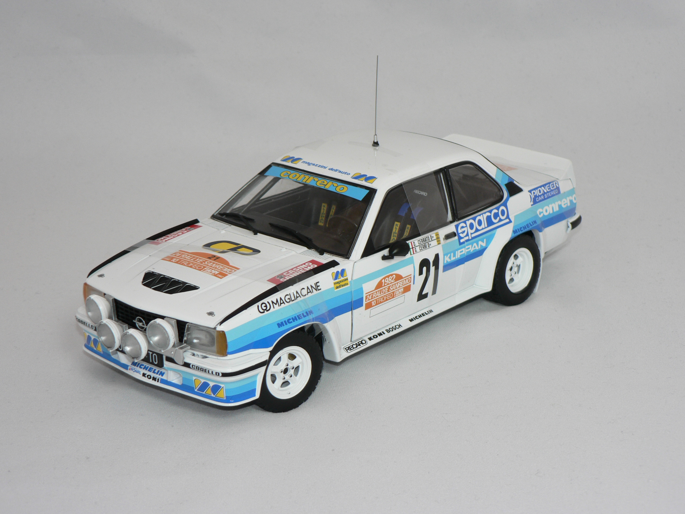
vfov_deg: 18.7
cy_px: 257
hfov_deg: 24.7
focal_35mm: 79
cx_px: 342
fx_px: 1563
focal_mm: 13.1
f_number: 3.2
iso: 80
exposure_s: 1/100
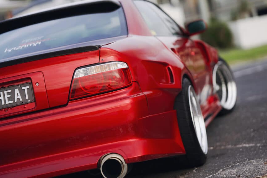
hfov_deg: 20.2
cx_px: 131
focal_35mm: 101
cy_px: 88
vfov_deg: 13.6
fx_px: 749
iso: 250
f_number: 1.4
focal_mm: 85
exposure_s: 1/1000
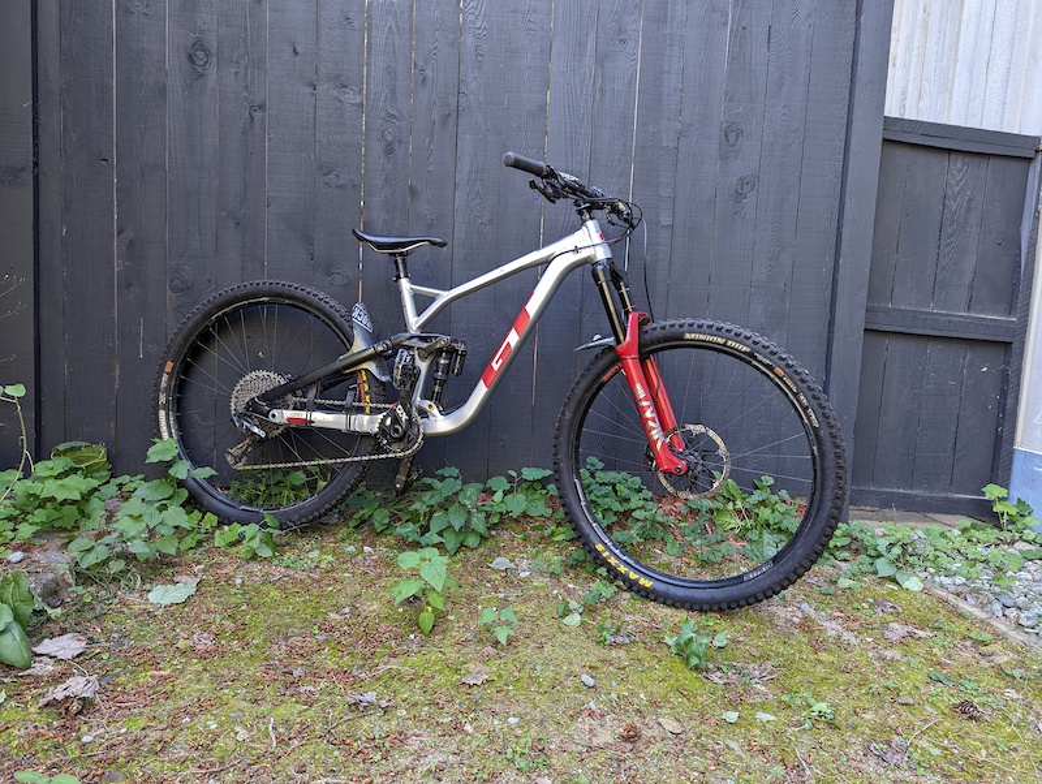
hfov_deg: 71.5
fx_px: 723
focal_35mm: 24
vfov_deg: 56.9
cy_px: 392
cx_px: 521
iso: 40
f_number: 1.85
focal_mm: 6.81
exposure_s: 1/34.3
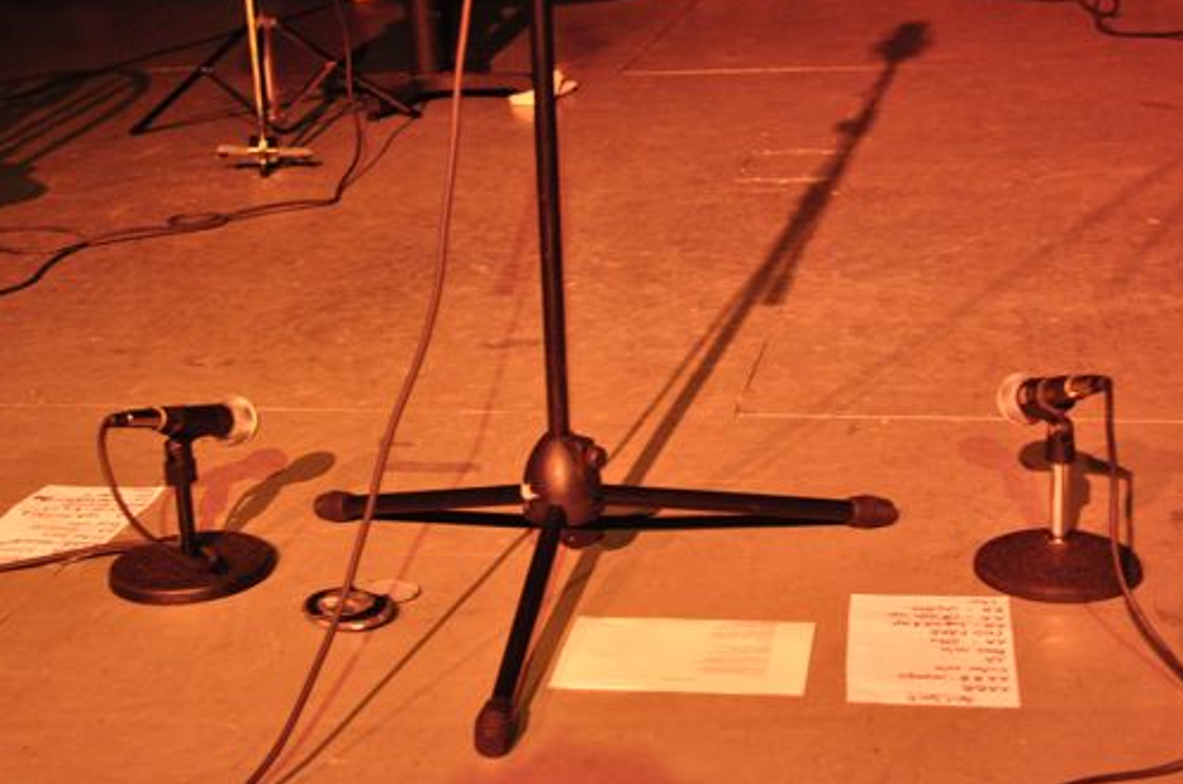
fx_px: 2066
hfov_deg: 31.9
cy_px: 381
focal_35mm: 63
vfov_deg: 21.5
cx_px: 615
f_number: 6.3
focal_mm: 38
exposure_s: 1/15
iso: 2500
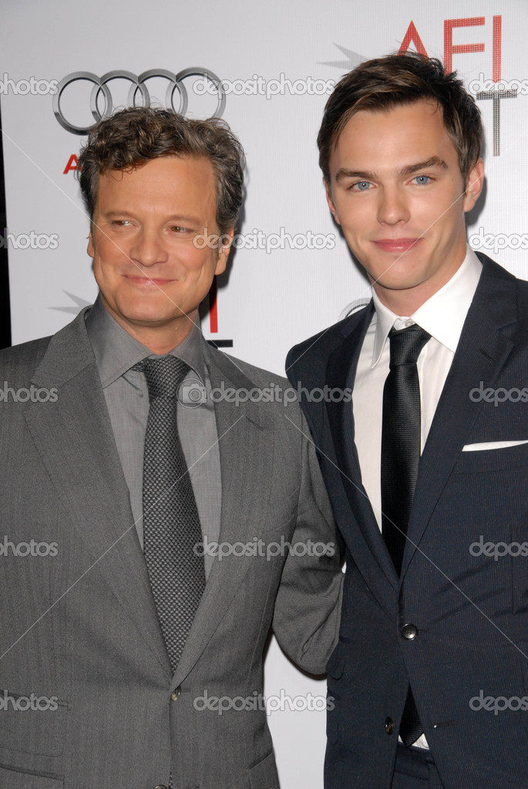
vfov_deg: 20.9
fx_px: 2138
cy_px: 394
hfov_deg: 14.1
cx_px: 264
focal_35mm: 98
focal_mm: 65
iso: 640
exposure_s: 1/250
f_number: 8
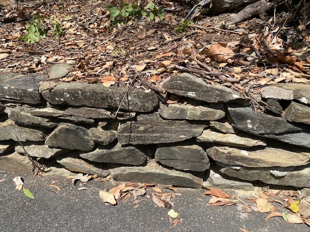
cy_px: 116
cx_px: 155
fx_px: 233
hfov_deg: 67.3
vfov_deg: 53.1
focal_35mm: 26
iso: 32
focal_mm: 4.25
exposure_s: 1/1898
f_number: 1.8
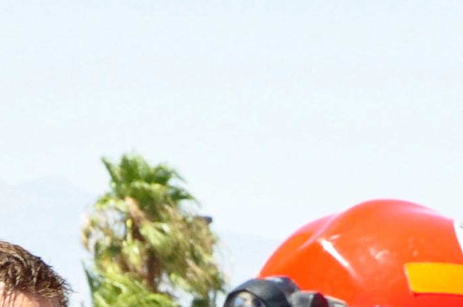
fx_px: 7386
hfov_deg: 3.5
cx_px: 1049
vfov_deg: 2.4
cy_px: 600
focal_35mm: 575
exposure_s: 1/250
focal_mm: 62
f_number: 10
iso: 280
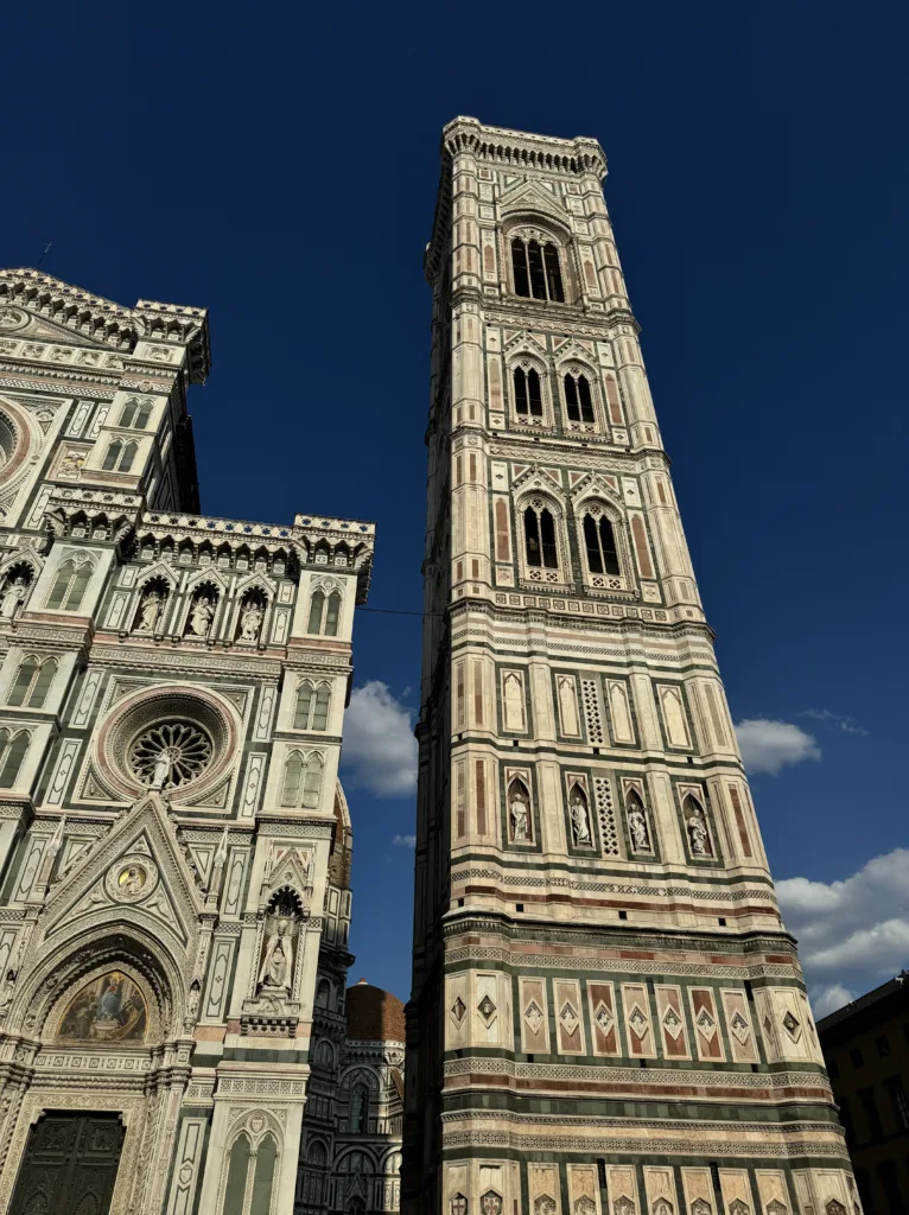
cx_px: 454
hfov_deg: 56.7
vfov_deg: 71.6
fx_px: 842
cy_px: 608
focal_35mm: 24
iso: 80
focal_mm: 6.76
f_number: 1.78
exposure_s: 1/20000
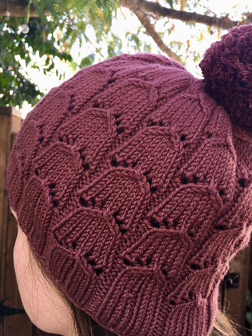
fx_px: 281
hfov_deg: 48.2
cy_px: 168
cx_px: 126
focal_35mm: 29
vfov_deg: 61.7
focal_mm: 4.15
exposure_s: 1/60
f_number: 2.2
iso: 25
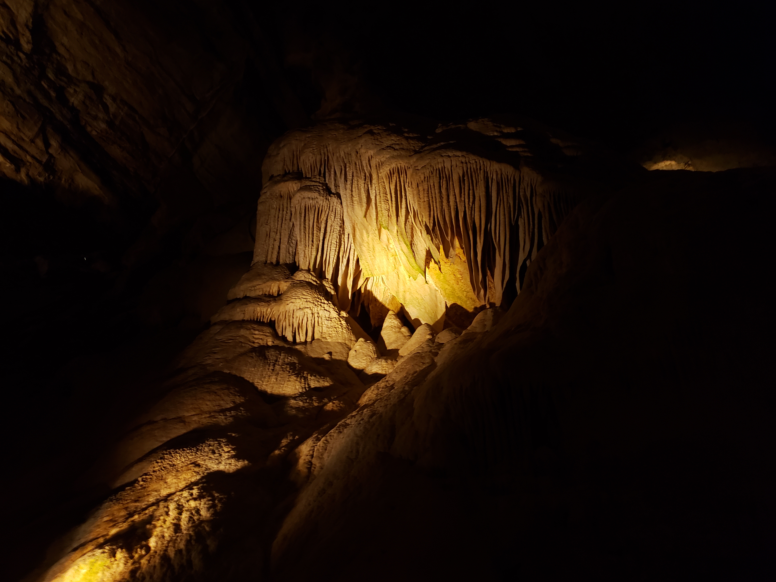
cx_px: 400
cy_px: 296
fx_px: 605
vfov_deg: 51.3
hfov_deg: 65.3
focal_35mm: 27
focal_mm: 4.3
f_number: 1.5
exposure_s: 1/10
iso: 320
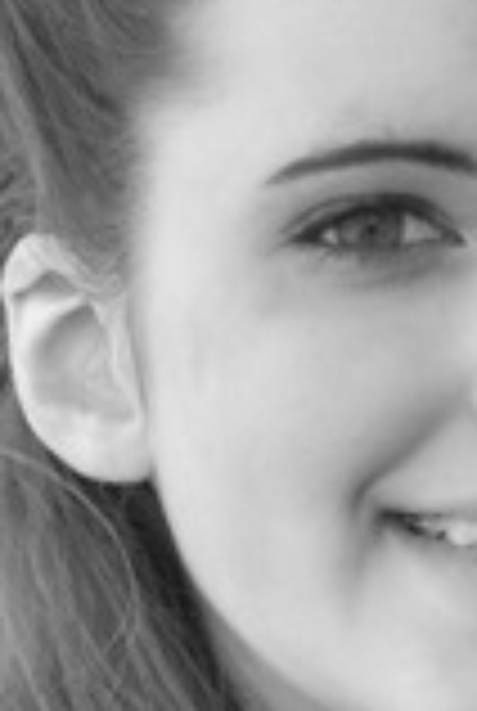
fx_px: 8746
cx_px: 340
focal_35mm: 442
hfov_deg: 3.1
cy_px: 988
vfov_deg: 4.6
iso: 200
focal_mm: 50
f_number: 1.6
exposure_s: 1/1250
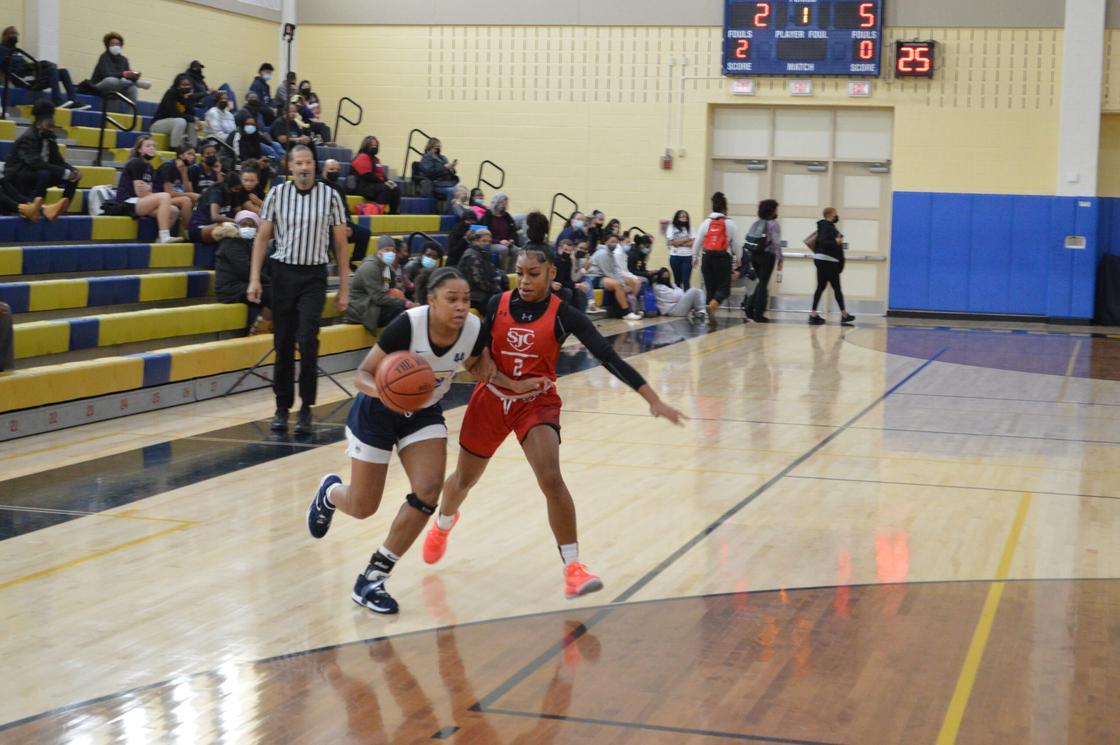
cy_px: 372
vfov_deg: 22.6
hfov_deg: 33.4
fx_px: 1865
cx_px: 560
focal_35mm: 60
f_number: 5.3
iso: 3200
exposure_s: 1/200
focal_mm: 40
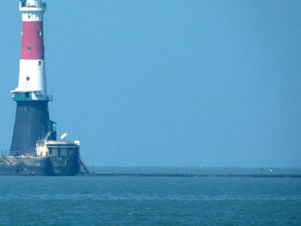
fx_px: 7982
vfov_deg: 1.6
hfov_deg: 2.2
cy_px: 139
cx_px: 101
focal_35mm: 918
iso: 100
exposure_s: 1/800
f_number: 5
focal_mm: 102.4
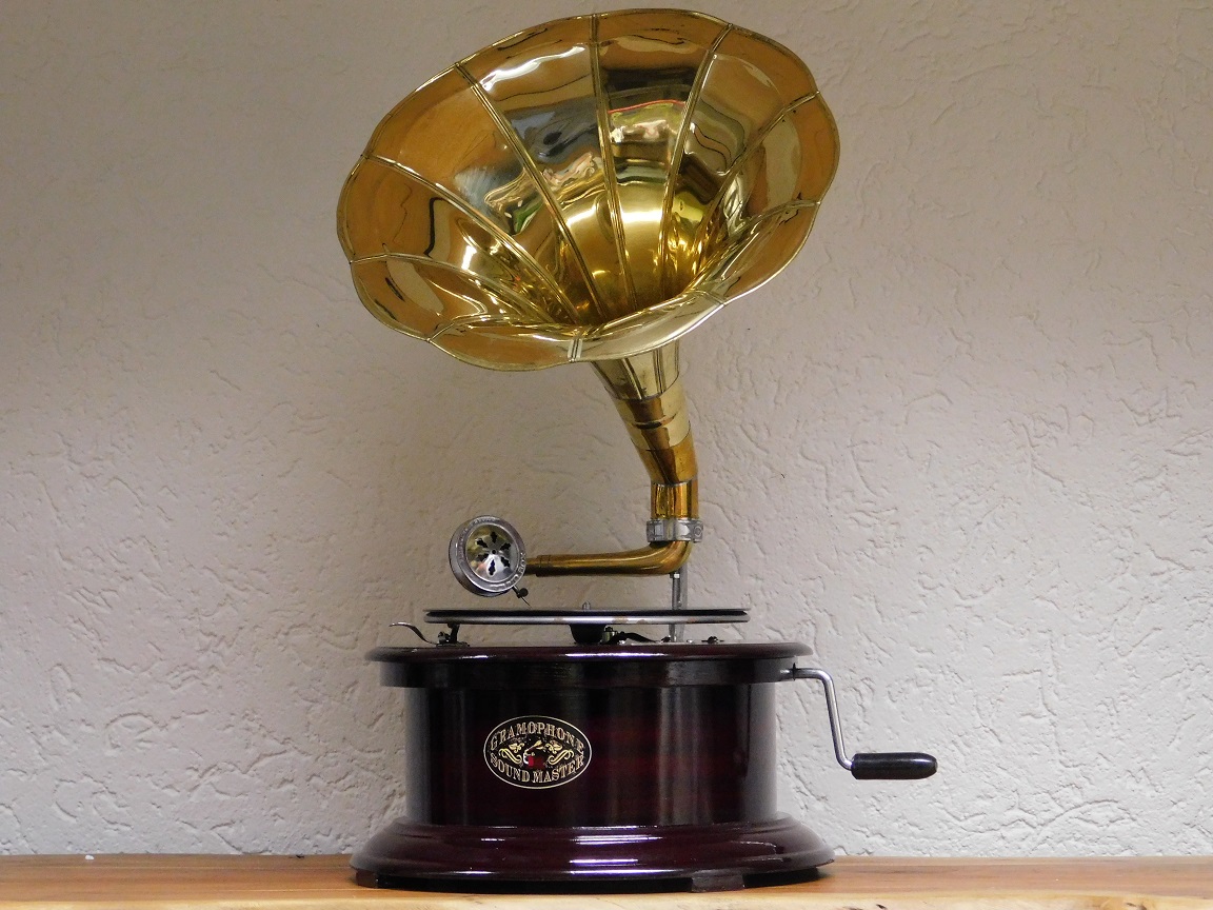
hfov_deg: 19.8
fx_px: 3469
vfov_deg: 14.9
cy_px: 455
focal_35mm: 99
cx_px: 606
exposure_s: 1/15
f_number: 4.6
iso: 800
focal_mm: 17.6
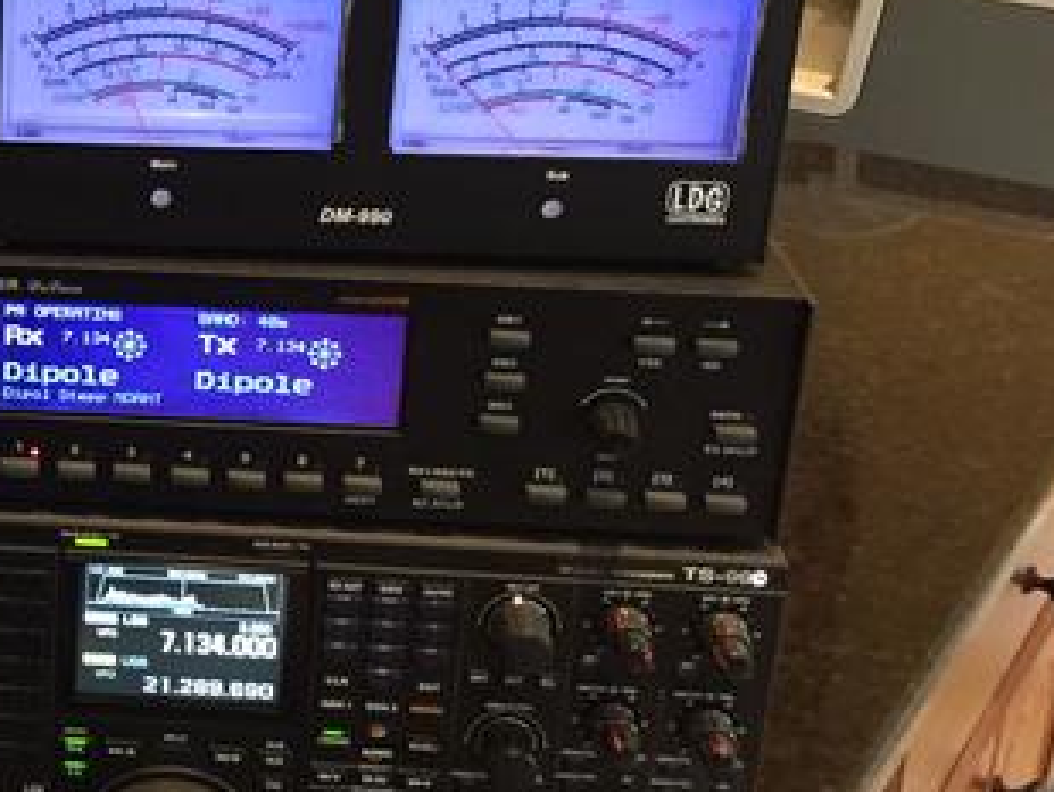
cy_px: 205
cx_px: -164
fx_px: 2285
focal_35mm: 75
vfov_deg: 19.5
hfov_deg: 24.0
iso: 200
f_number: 2.2
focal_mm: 4.15
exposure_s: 1/30
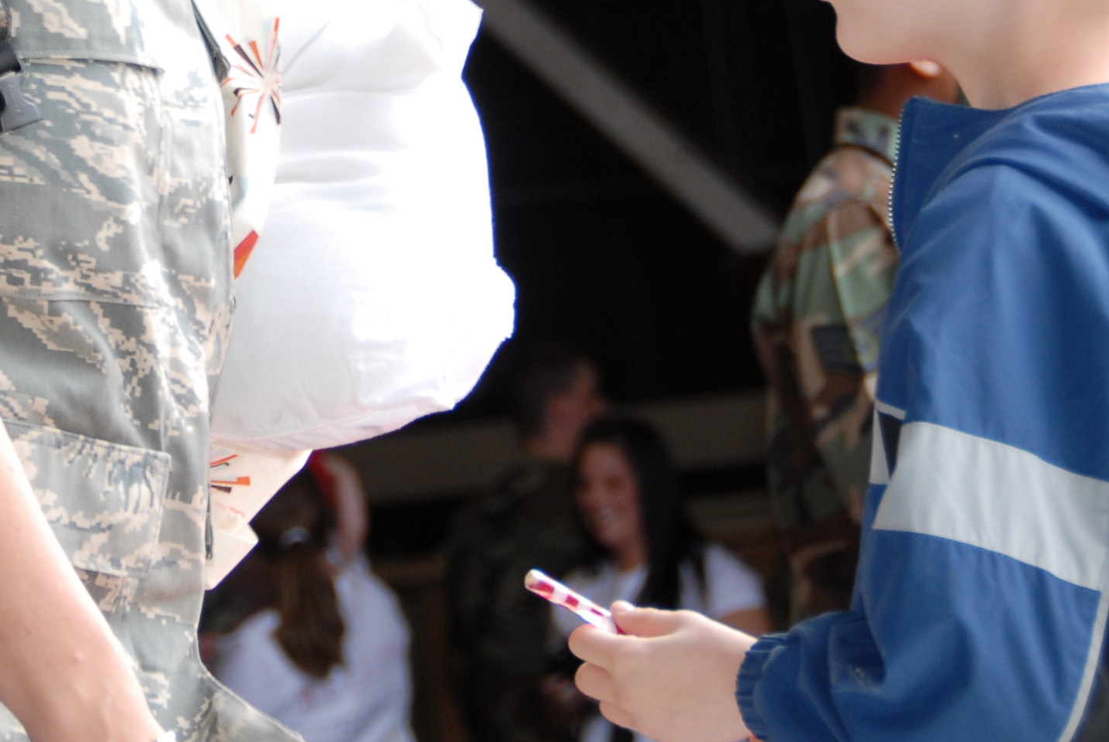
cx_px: 75
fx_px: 7740
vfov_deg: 5.5
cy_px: -104
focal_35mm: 251
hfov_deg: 8.2
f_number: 4.8
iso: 200
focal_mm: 62
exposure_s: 1/90
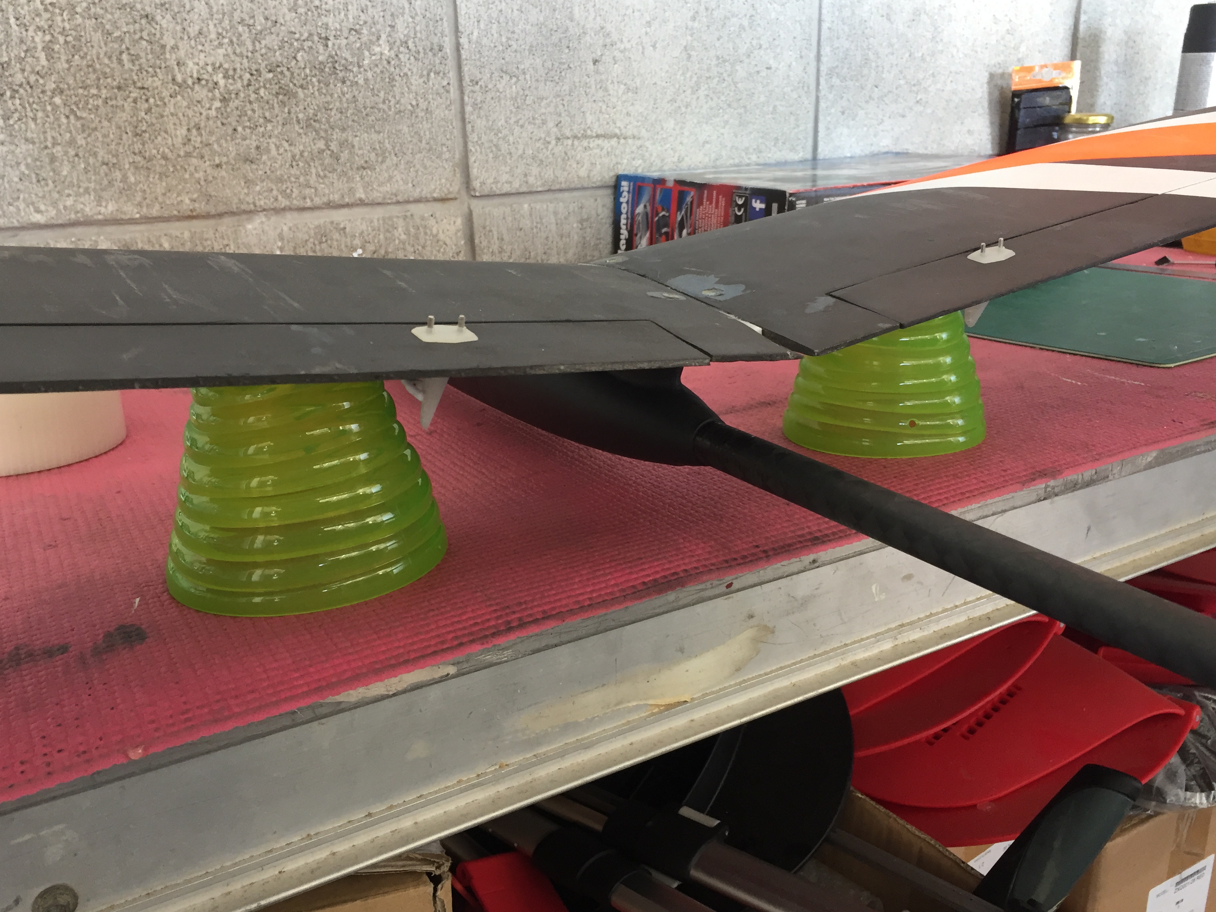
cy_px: 457
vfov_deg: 46.8
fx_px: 1054
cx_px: 609
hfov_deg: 60.0
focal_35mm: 30
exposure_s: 1/33
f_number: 2.2
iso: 100
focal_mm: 4.15
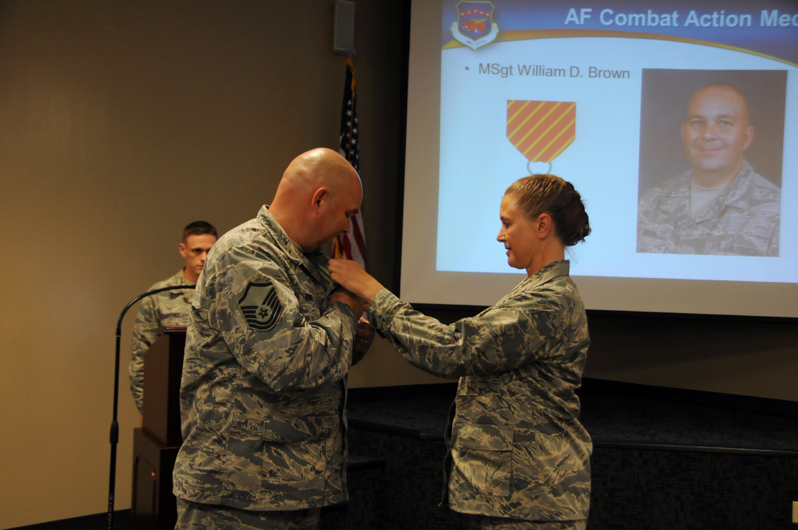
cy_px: 265
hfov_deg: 45.0
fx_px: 963
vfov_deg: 30.8
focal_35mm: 44
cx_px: 399
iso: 800
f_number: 4
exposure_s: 1/40
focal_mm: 29
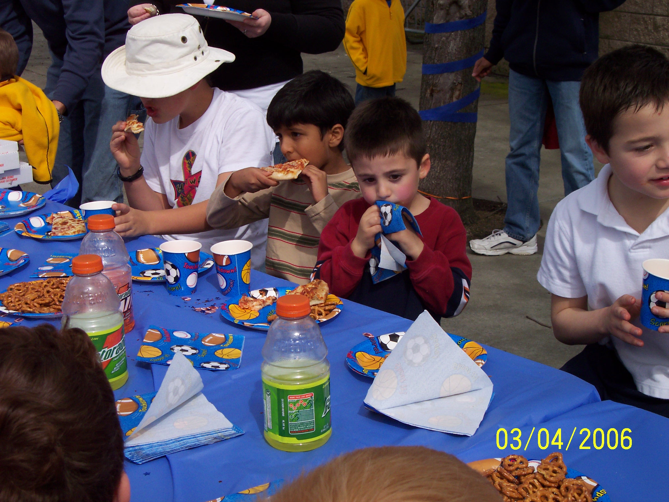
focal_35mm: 63
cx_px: 334
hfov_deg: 30.7
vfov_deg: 23.3
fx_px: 1218
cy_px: 251
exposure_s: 1/700
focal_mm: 13.3
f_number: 5.6
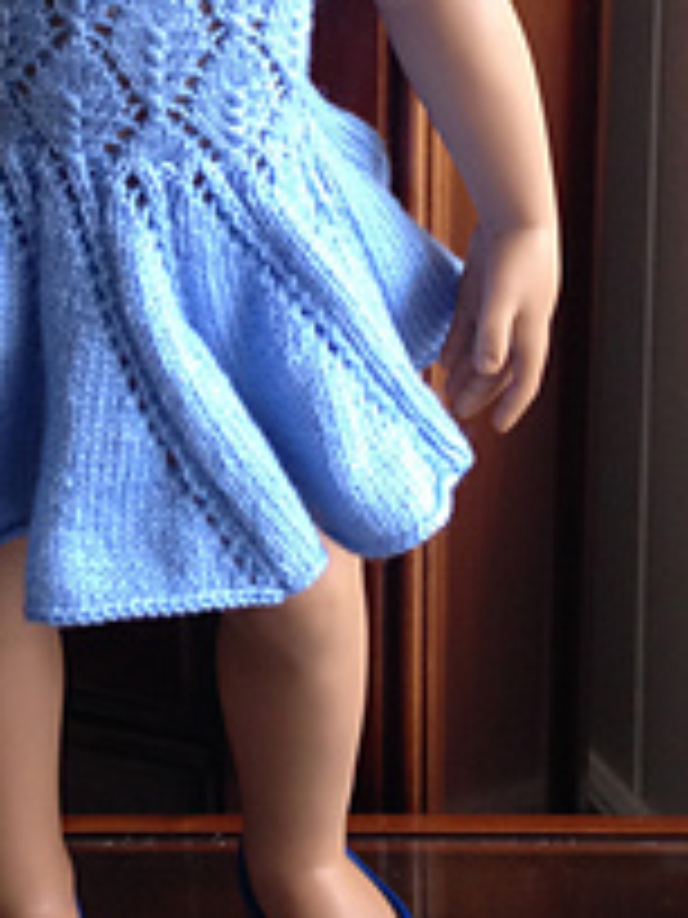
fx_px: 2147
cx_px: 241
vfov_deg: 23.2
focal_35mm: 81
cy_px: 14
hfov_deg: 18.2
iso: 125
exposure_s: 1/20
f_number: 2.4
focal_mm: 4.12
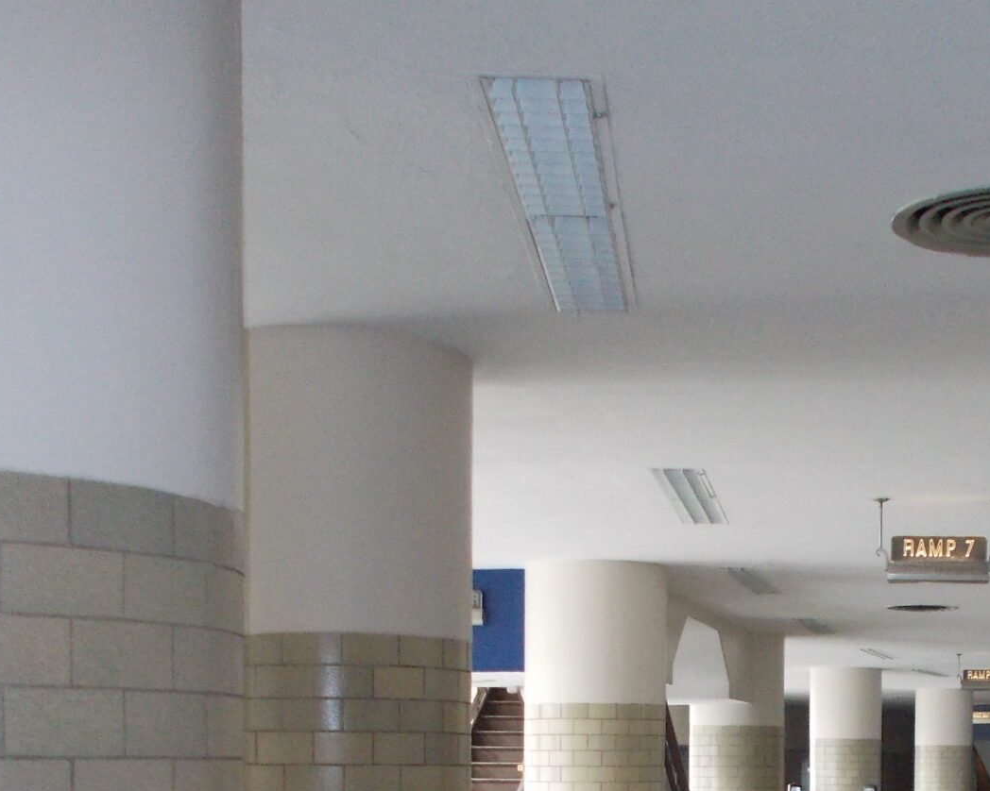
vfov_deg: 23.4
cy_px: 823
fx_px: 1816
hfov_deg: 30.1
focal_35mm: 62
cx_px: 714
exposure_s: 1/25
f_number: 3.2
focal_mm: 4.6
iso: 320
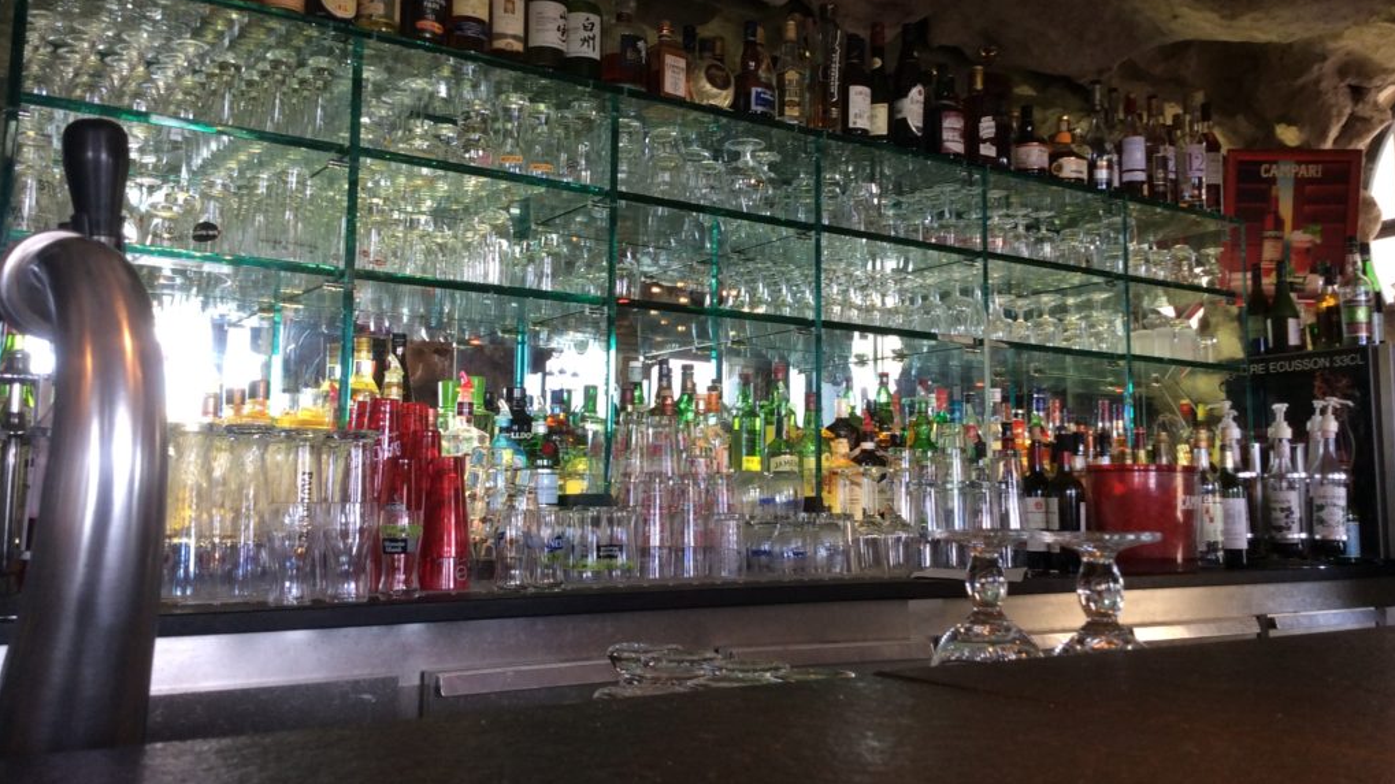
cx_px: 698
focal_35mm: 35
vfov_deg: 33.7
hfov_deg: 56.6
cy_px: 348
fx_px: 1295
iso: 40
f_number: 2.4
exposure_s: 1/25
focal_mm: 3.3
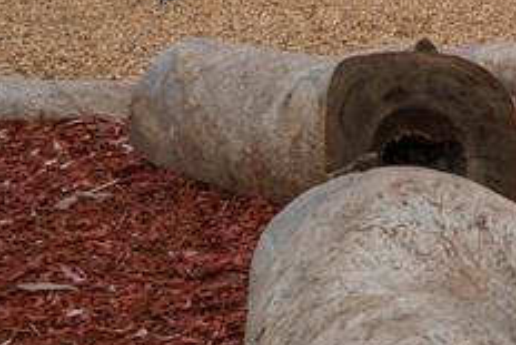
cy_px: -71
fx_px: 1692
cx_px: 791
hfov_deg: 15.8
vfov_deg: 11.4
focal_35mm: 118
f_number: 10
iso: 640
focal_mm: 38
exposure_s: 1/250
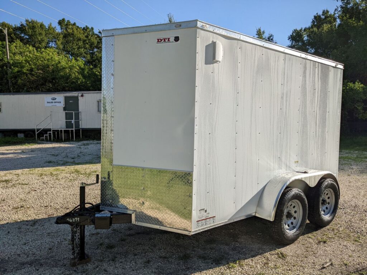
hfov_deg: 65.3
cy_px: 138
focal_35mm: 27
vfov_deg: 51.4
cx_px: 184
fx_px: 286
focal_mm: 4.38
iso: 59
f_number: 1.73
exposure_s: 1/4695
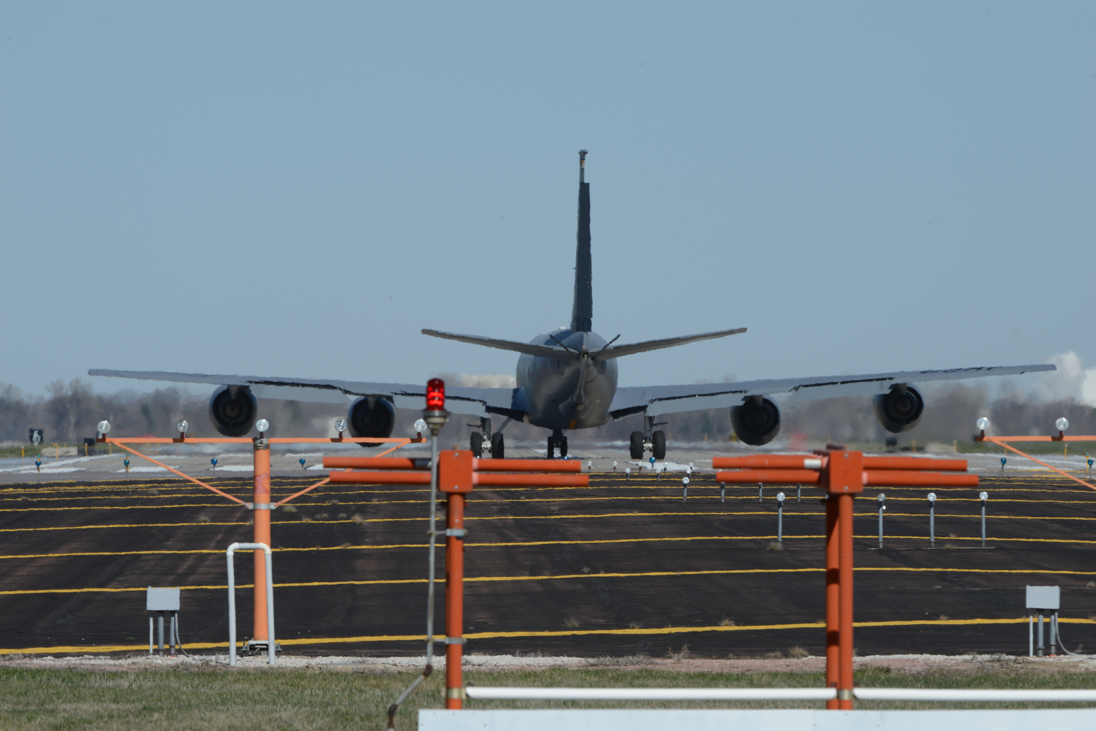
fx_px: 12181
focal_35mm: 400
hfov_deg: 5.2
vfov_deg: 3.4
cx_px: 548
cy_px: 366
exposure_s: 1/250
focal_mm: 400
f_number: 16
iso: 200
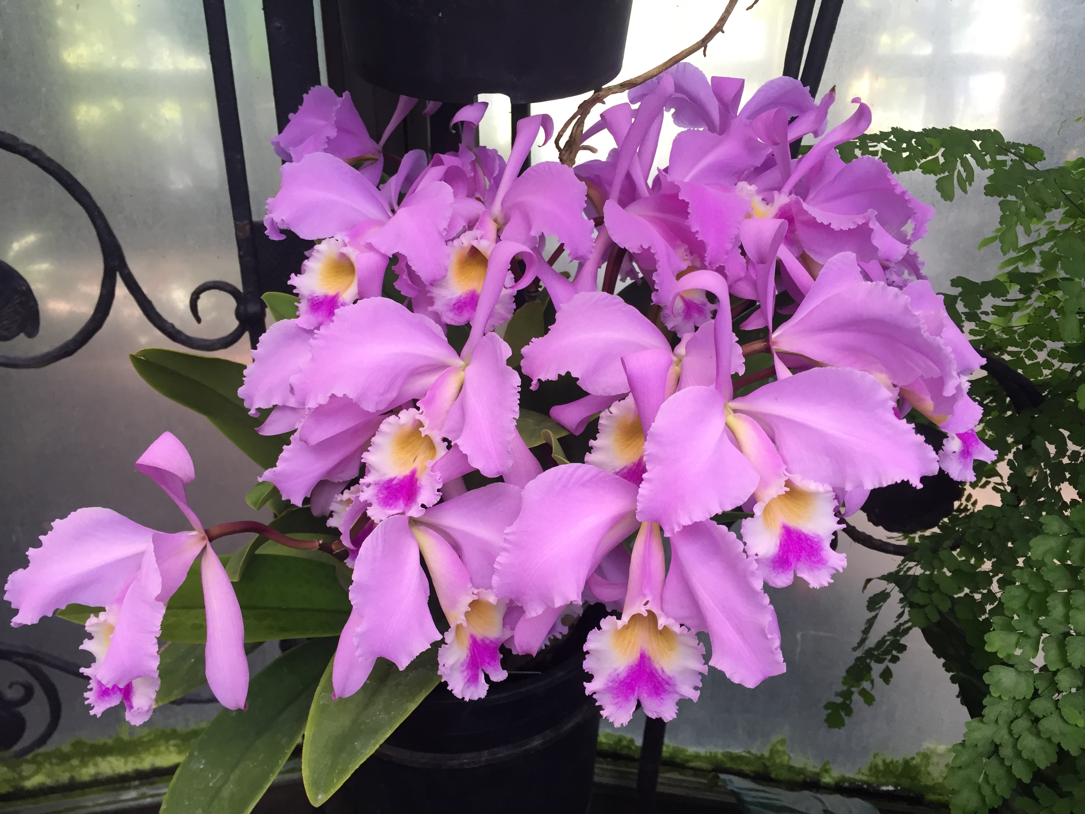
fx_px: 909
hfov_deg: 61.7
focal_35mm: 29
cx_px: 542
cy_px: 407
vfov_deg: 48.2
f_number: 2.2
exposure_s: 1/30
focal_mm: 4.15
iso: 32
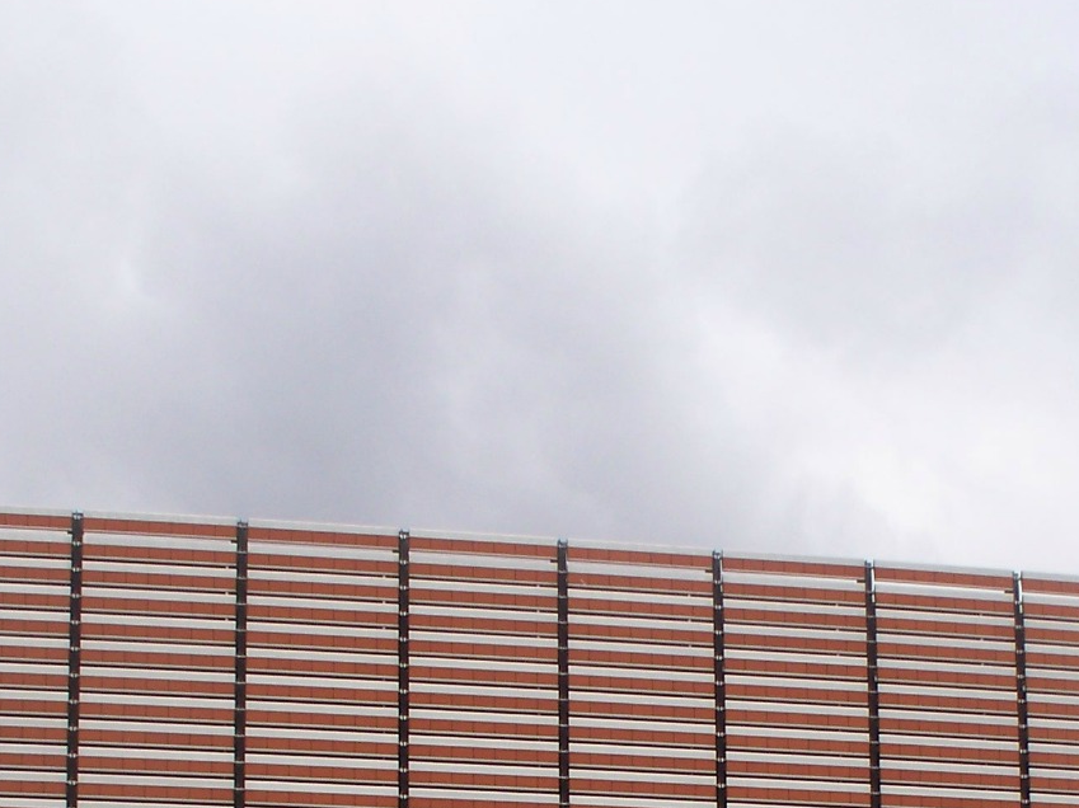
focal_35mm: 112
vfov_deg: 12.7
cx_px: 792
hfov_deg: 17.5
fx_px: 3490
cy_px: 1140
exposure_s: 1/500
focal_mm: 7.54
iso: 64
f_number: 5
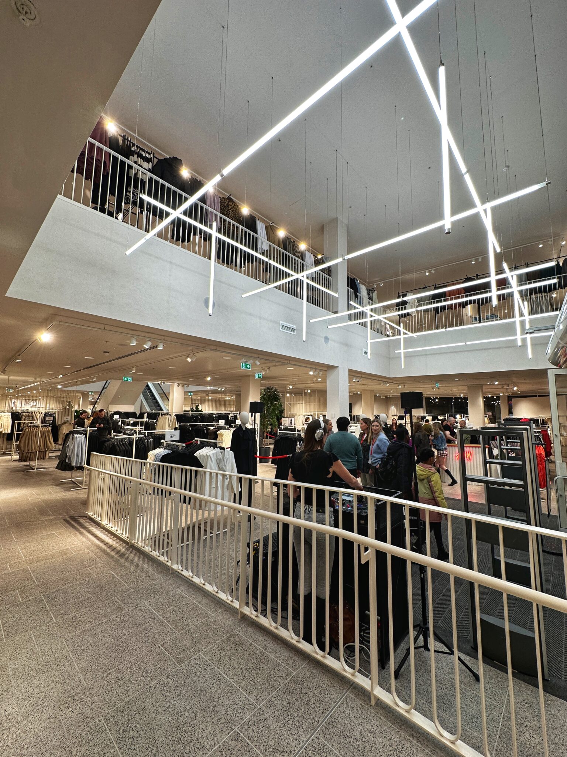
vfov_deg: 102.1
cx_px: 284
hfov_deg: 85.7
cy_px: 378
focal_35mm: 14
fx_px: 306
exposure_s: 1/100
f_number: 2.2
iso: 64
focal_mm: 2.22
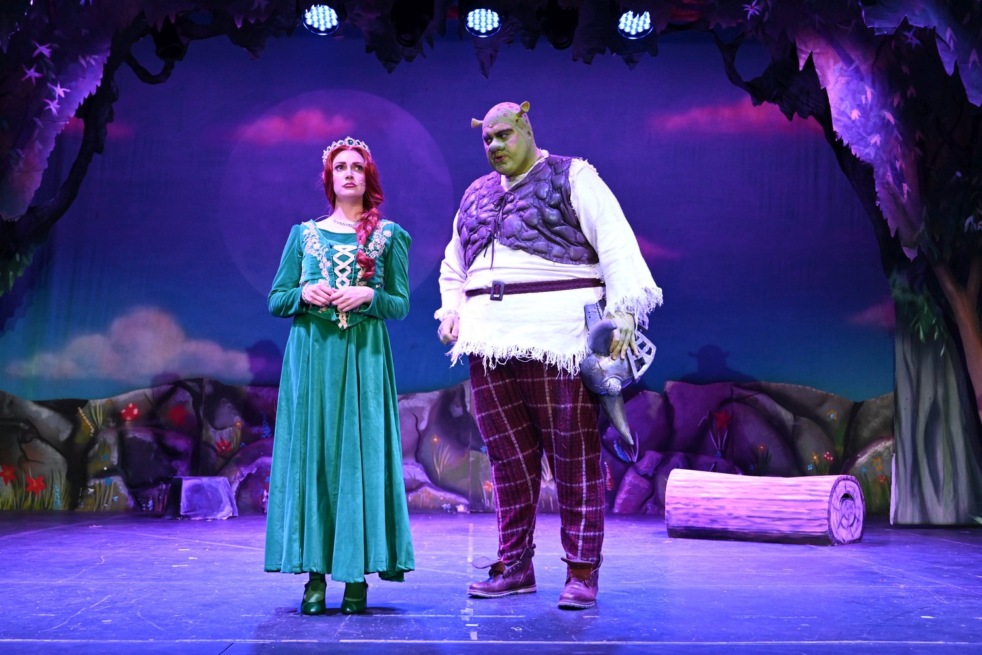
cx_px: 491
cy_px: 328
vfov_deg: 38.4
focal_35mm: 34
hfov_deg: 55.1
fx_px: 941
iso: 1800
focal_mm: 34.5
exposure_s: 1/160
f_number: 4
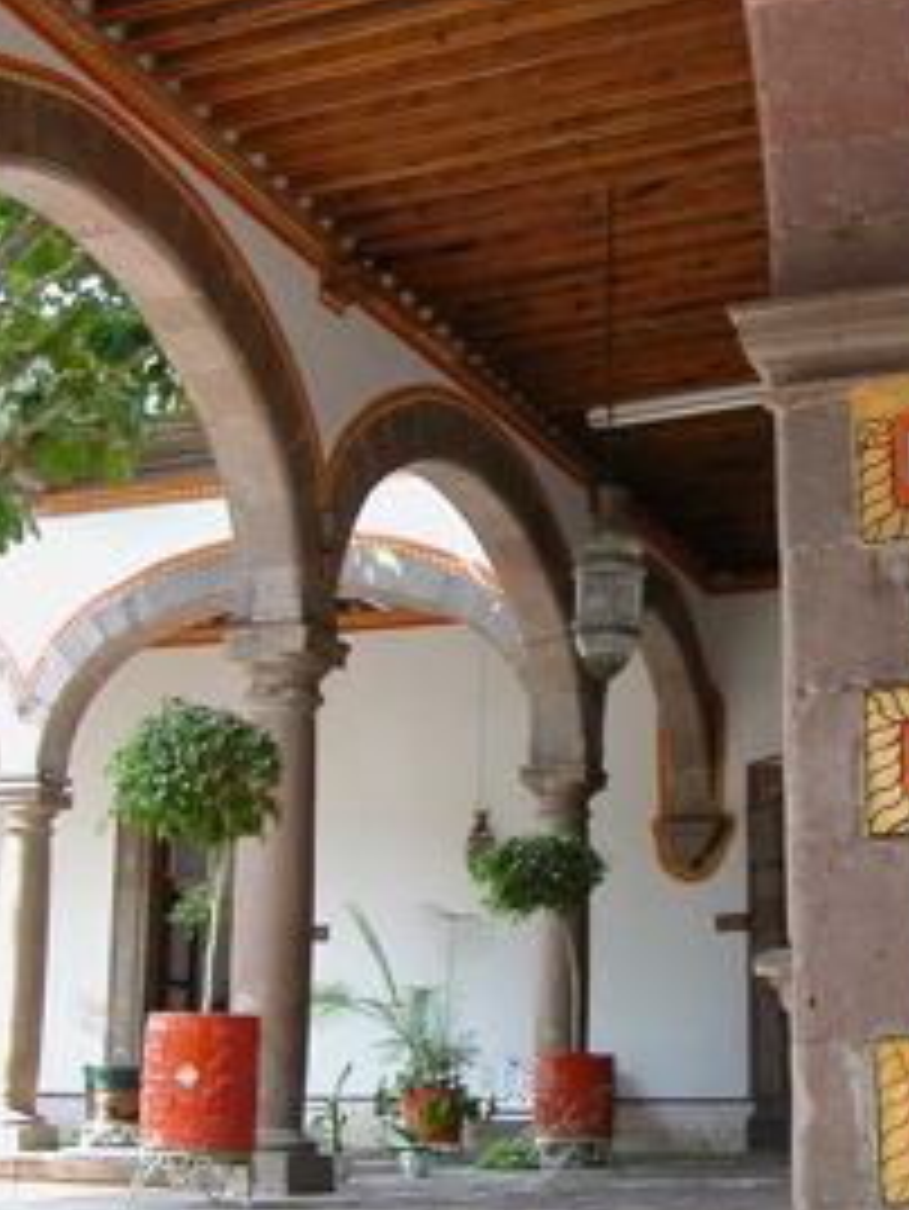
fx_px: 1924
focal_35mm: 55
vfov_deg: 34.9
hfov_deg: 26.4
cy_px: 549
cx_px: 639
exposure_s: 1/77.3
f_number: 2.7
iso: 100
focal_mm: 5.6
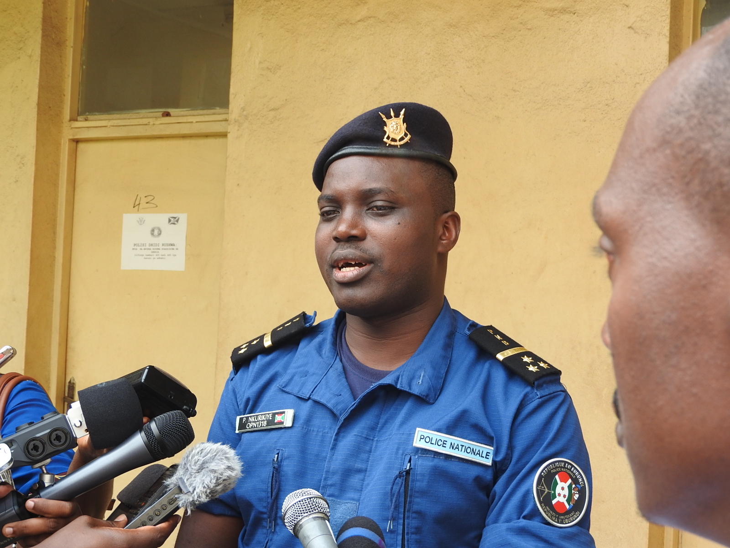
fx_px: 1265
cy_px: 274
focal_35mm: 60
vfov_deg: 24.4
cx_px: 365
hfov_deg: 32.2
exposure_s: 1/80
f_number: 4.2
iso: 100
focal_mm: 10.7
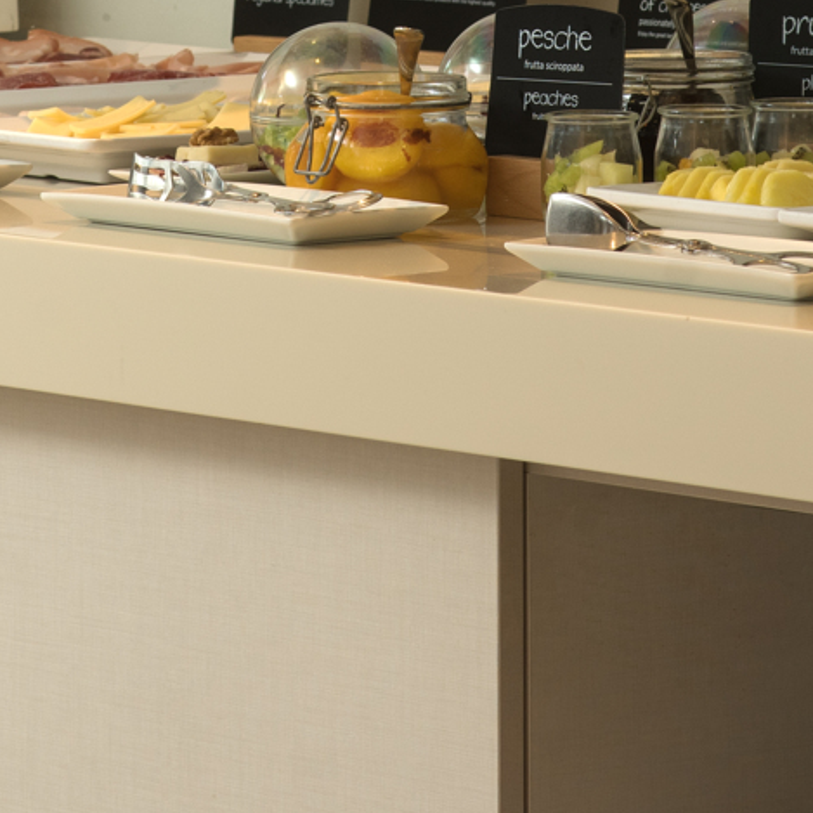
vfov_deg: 5.6
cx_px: 359
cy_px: -296
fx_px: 8184
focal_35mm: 308
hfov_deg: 5.7
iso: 100
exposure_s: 1/10
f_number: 13
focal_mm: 85
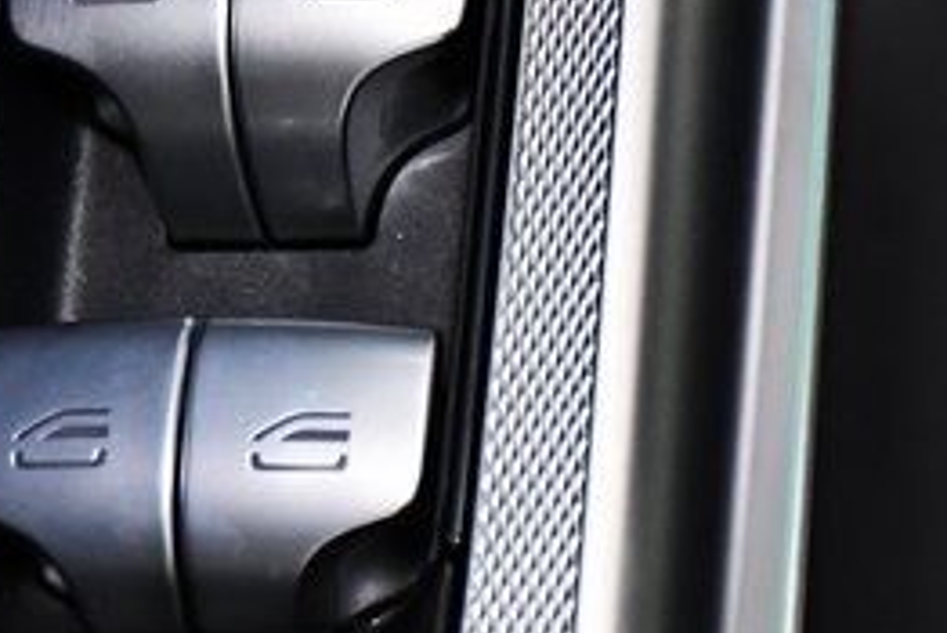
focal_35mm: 262
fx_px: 6896
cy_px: -118
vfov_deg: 5.2
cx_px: 235
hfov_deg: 7.8
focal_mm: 45
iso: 2800
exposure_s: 1/125
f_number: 4.5
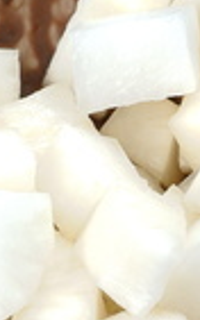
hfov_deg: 5.8
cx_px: 57
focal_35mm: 226
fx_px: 1973
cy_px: 239
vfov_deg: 9.3
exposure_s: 1/125
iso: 100
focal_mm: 35
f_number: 8
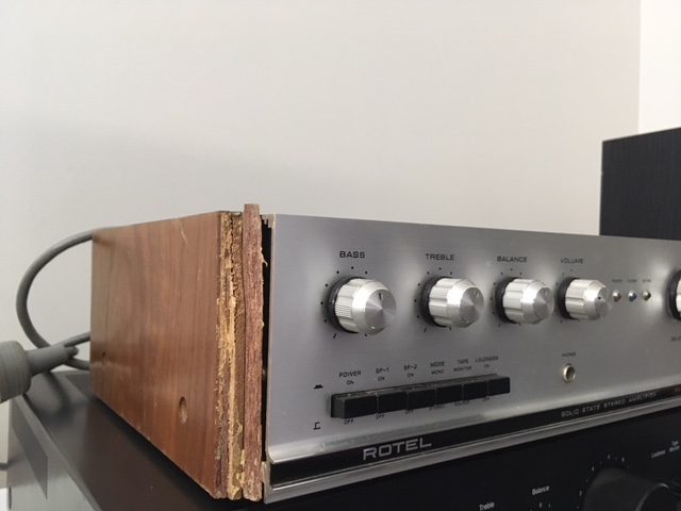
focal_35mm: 29
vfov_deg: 48.2
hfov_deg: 61.7
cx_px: 340
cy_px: 256
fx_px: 571
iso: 200
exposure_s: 1/25
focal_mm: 4.15
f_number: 2.2
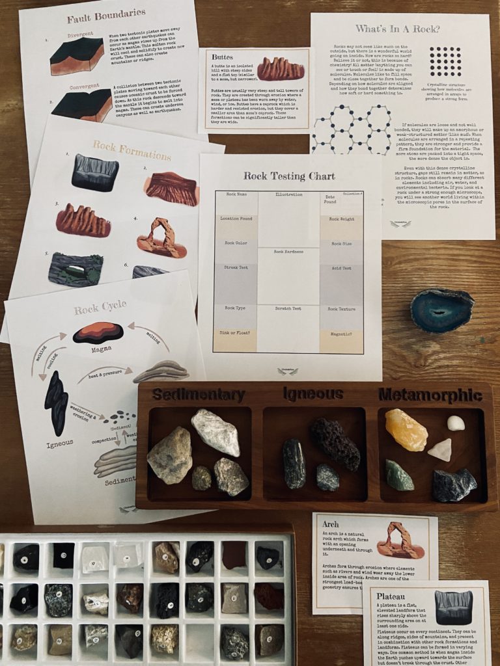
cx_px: 250
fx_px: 501
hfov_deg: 53.1
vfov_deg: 67.3
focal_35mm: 26
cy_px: 333
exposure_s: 1/30
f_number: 1.8
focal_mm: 4.25
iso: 640
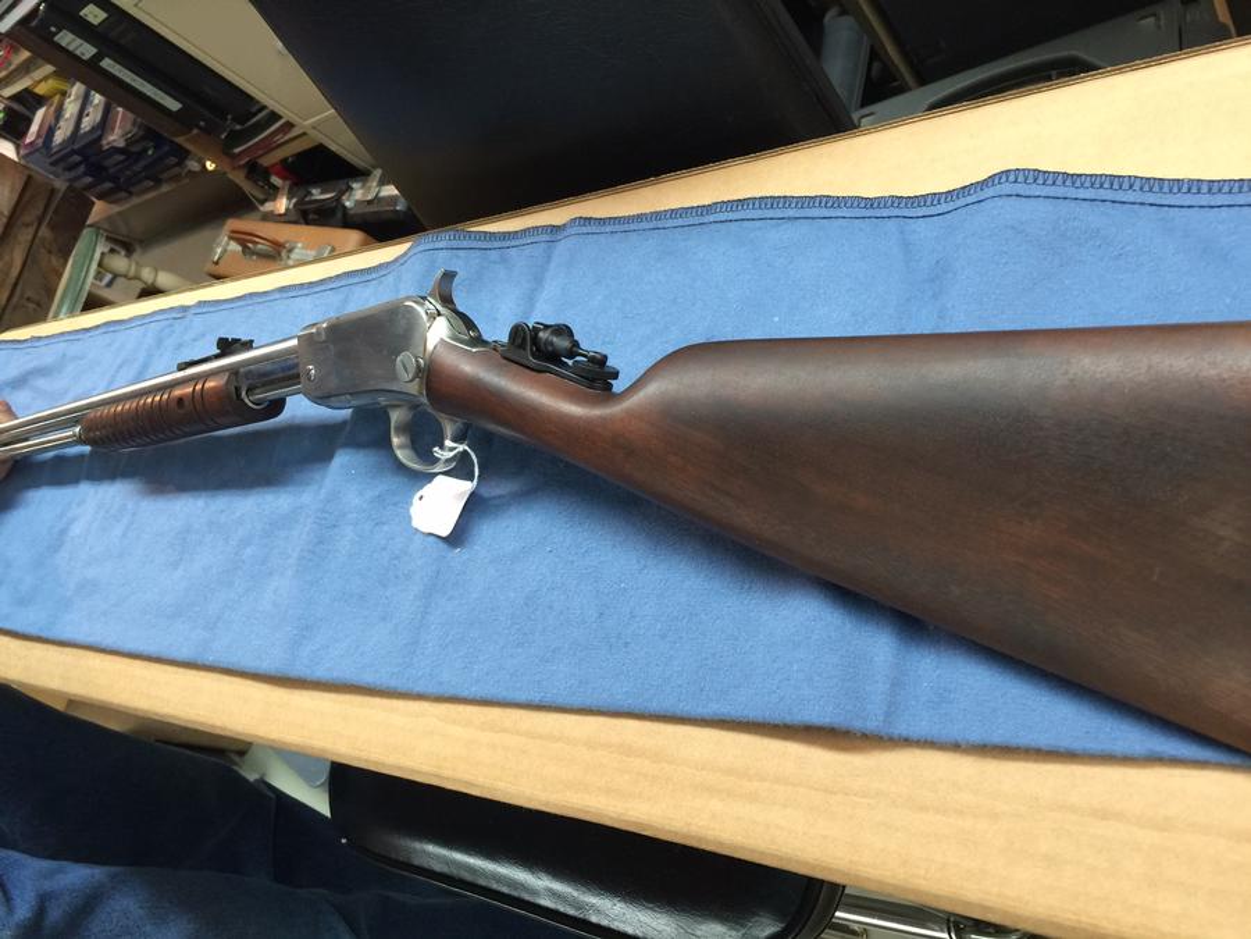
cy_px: 470
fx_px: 1048
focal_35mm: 29
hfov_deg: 61.7
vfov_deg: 48.2
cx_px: 626
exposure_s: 1/15
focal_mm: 4.15
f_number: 2.2
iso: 64
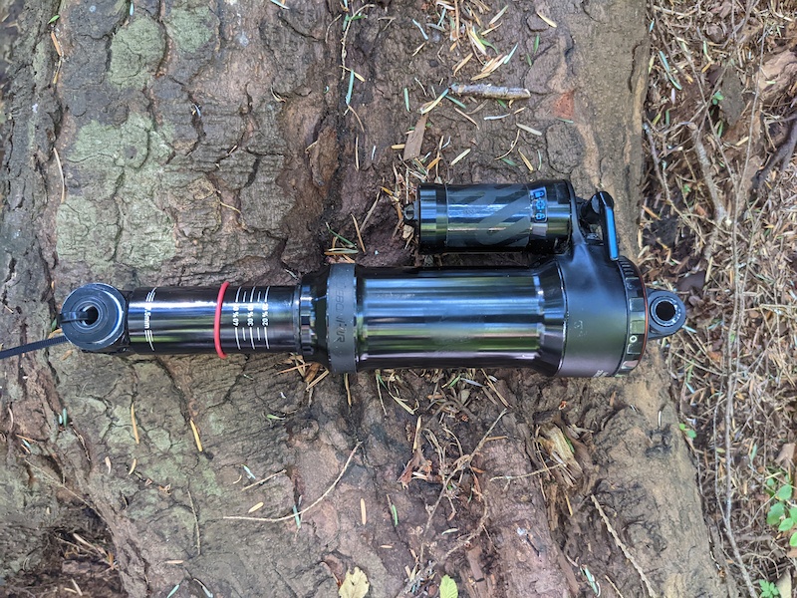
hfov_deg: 65.3
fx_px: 622
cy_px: 299
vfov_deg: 51.4
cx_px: 398
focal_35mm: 27
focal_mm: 4.38
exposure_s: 1/83.3
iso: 742
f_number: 1.73
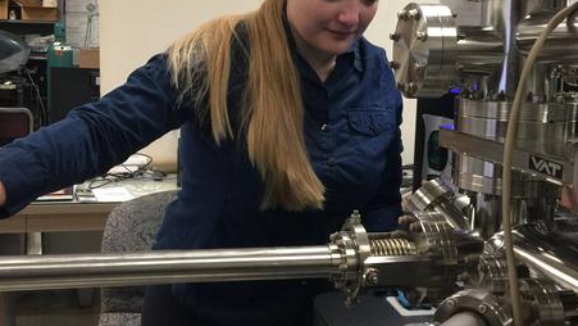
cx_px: 283
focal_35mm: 49
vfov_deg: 24.4
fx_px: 751
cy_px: 139
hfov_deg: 42.1
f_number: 2.2
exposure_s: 1/15
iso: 80
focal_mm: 4.15
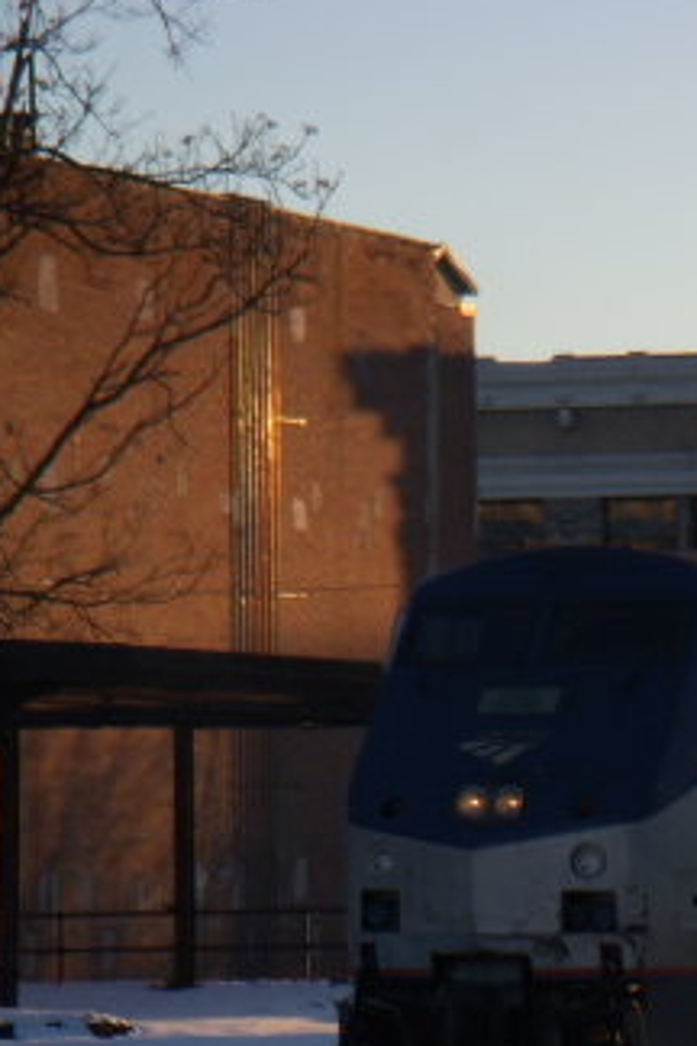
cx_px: 787
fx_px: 6795
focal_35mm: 234
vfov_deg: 8.8
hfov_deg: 5.8
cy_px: 755
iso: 100
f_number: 4.2
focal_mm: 18.9
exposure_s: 1/400
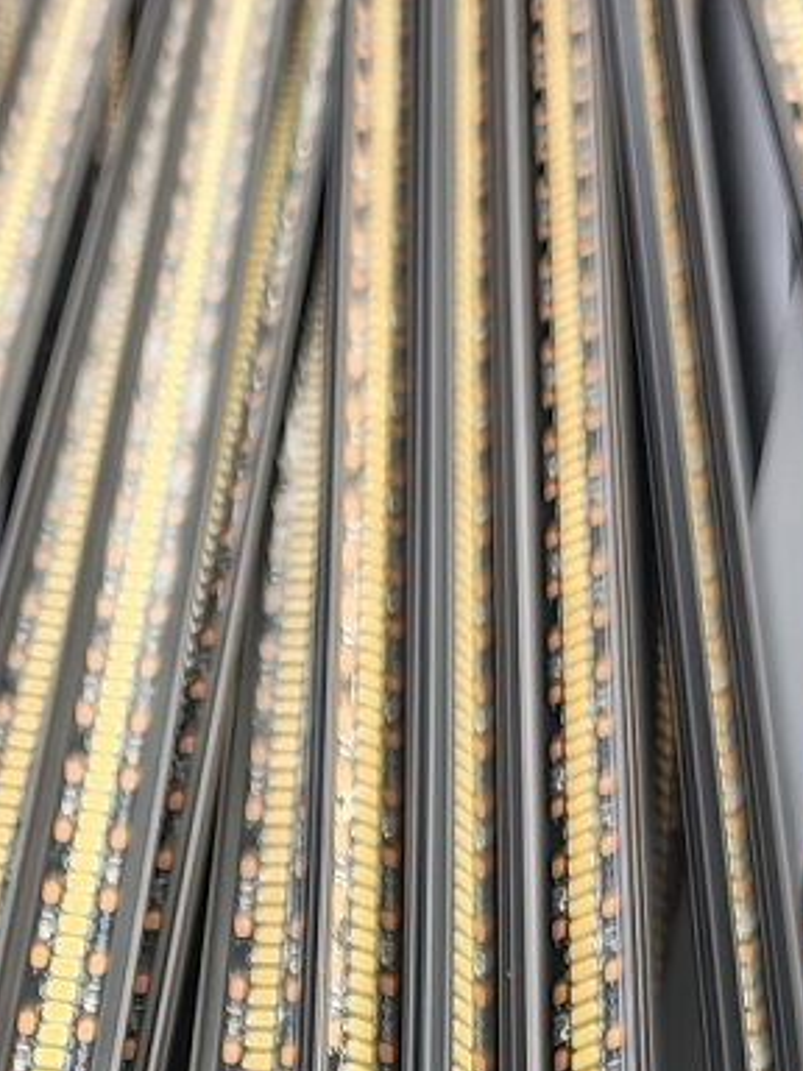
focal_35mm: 92
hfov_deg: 15.6
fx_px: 2846
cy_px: 1732
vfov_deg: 18.2
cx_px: -92
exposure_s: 1/50
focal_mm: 6.68
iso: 640
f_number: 1.44
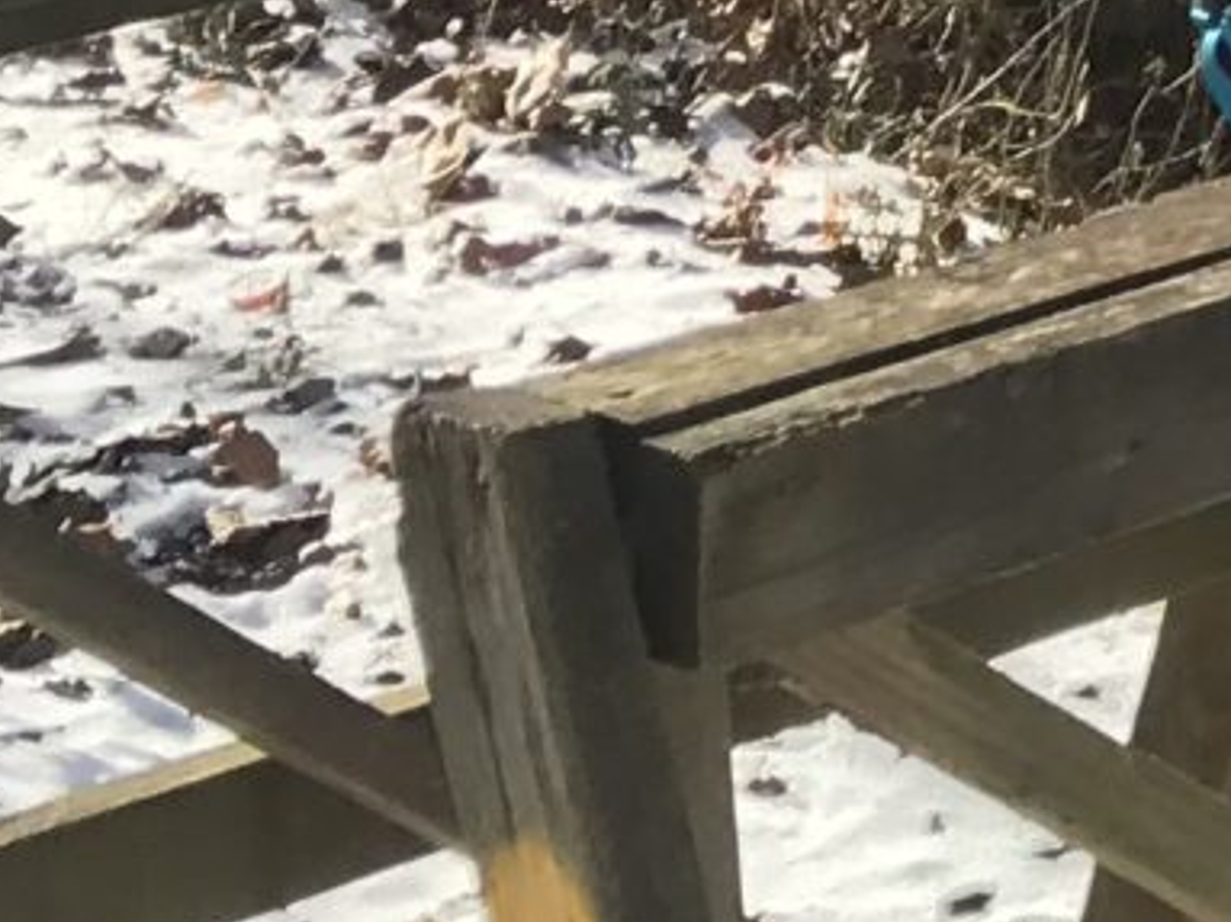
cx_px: 3603
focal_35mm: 187
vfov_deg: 7.6
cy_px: -887
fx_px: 6648
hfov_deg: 8.8
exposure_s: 1/725
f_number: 1.8
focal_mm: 3.99
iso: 20
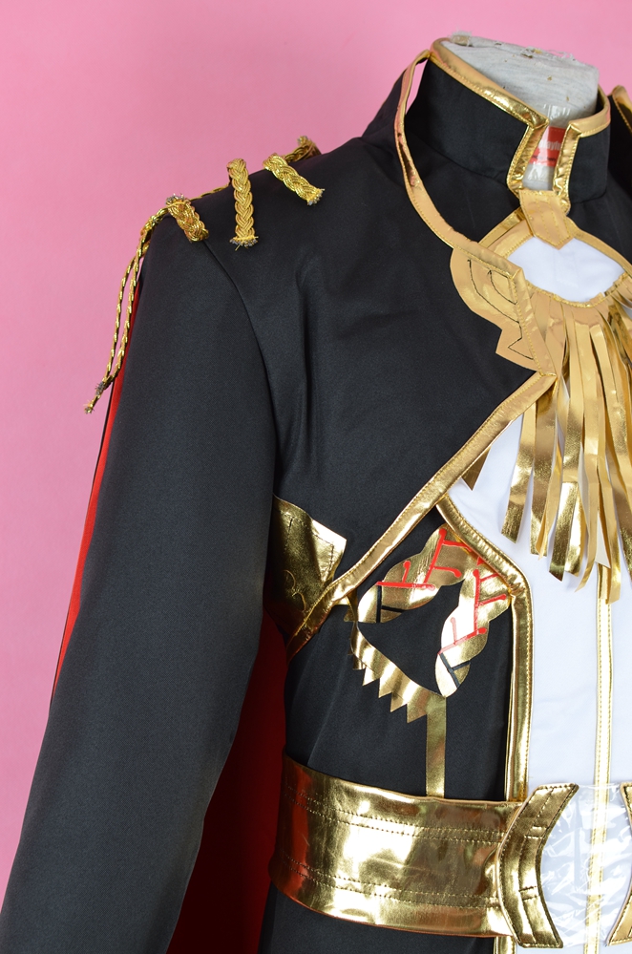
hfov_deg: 25.6
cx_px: 316
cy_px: 477
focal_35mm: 52
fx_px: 1388
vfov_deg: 37.9
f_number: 4
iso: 100
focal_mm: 35
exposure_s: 1/60
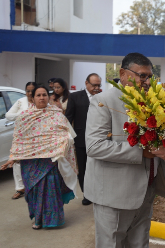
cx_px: 187
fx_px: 426
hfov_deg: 20.7
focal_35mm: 62
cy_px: 119
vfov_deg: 32.4
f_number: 6.3
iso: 100
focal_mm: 26
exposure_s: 1/160
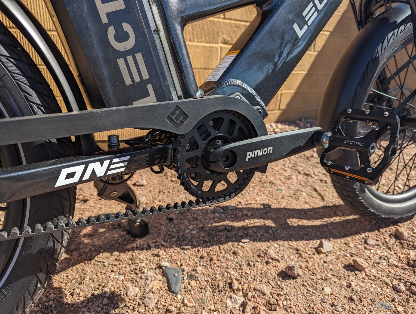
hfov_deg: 71.5
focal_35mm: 24
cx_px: 208
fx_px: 289
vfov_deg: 56.9
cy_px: 157
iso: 39
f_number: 1.85
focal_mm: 6.81
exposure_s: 1/1508
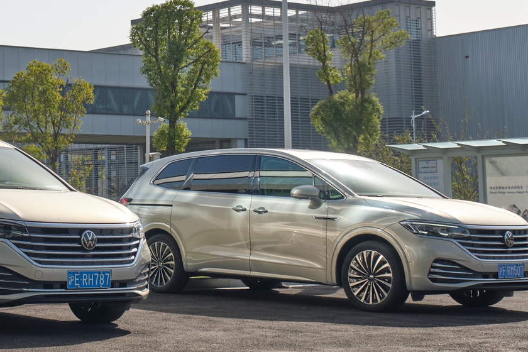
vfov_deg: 16.7
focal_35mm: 81
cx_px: -33
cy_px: 73
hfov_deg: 23.7
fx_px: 1188
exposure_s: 1/500
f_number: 4
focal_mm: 22.7
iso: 200
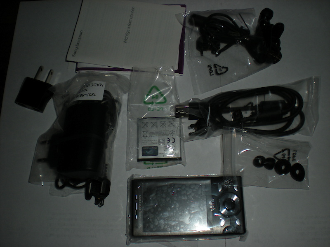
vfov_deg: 37.7
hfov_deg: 49.0
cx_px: 165
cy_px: 124
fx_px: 362
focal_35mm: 38
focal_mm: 6.3
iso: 64
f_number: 3.1
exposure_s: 1/60
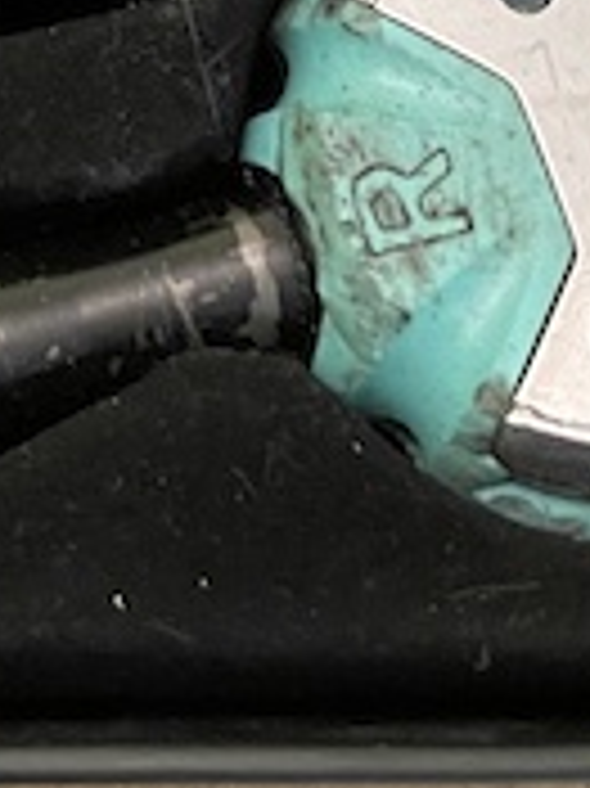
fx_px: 2708
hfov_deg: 12.2
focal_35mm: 119
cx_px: -86
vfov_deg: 14.2
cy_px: -729
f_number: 1.6
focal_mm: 4.2
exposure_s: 1/30
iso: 500
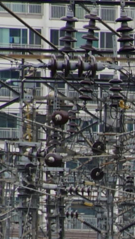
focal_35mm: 1339
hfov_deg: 0.9
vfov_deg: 1.6
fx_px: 8521
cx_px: 391
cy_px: 345
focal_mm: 160
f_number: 7.1
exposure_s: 1/320
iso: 400
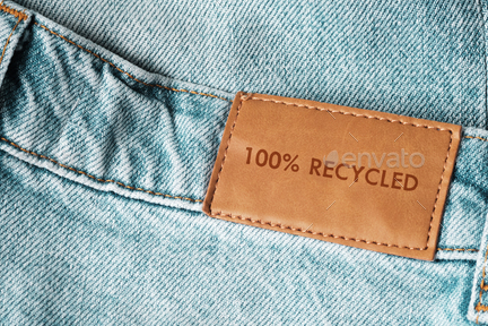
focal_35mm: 123
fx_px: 1667
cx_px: 201
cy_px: 212
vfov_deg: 11.1
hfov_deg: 16.6
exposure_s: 1/200
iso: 320
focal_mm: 60
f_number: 9
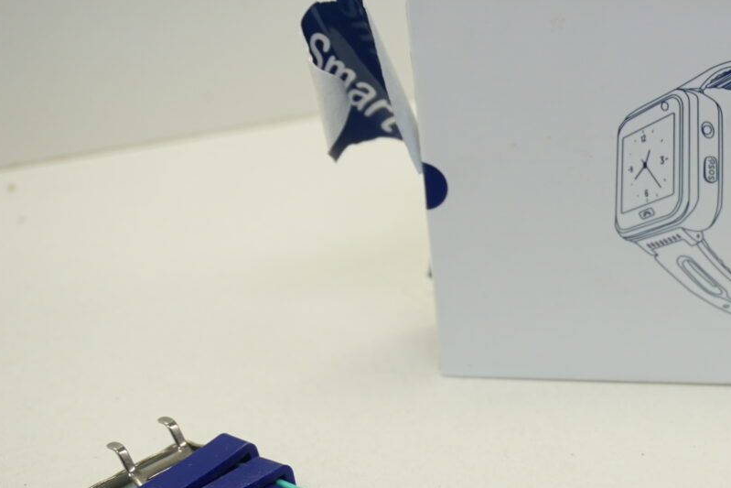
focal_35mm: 98
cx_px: 653
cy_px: 416
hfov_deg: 20.4
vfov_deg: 13.9
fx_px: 1990
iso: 400
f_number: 5
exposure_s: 1/60
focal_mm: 34
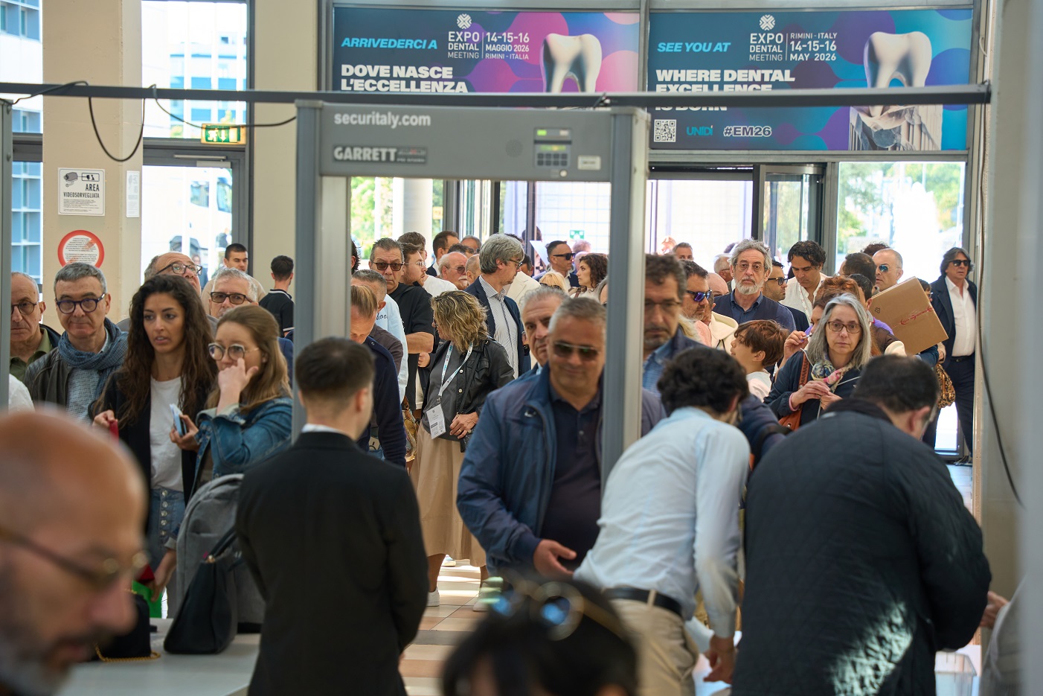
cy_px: 348
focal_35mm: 107
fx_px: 3100
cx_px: 522
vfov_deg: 12.8
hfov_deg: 19.1
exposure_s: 1/60
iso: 500
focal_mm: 107
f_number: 5.6
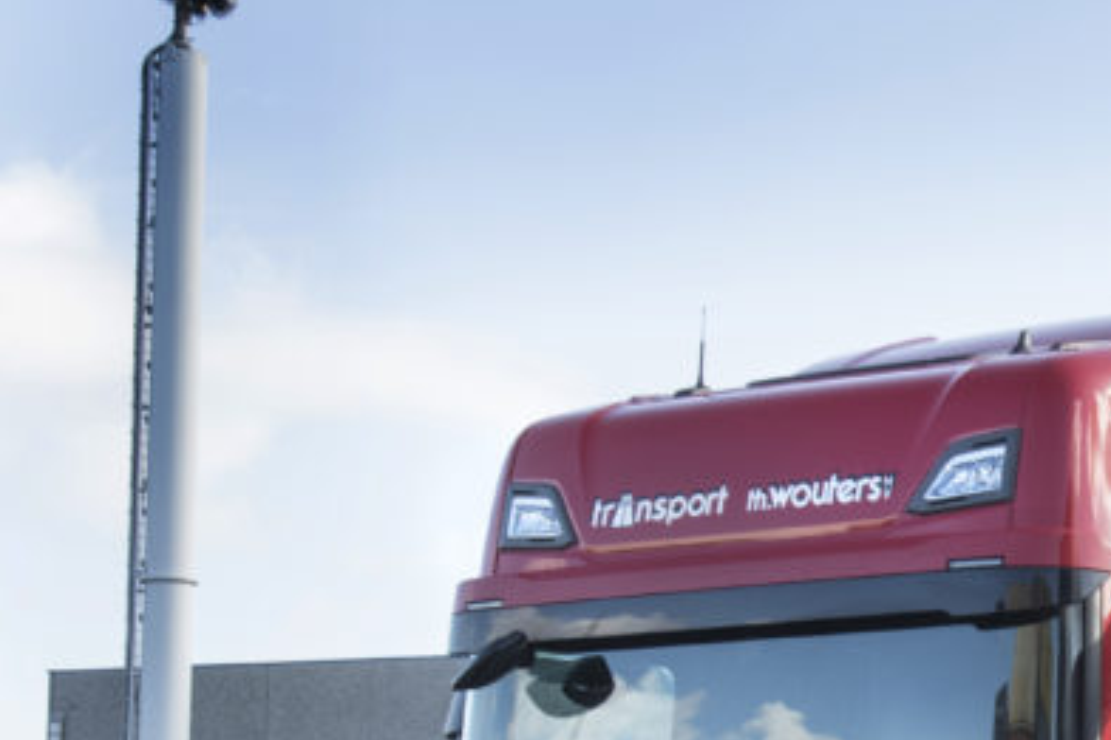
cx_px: 1380
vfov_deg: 13.2
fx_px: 3146
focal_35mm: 102
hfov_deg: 18.8
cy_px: 761
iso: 200
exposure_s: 1/200
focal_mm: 26
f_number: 6.3
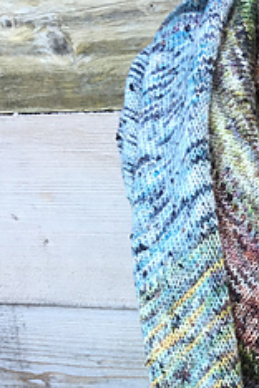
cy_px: 375
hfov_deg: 14.7
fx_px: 950
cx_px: 364
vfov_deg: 22.4
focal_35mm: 88
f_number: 2.4
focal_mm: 3.3
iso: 25
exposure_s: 1/50
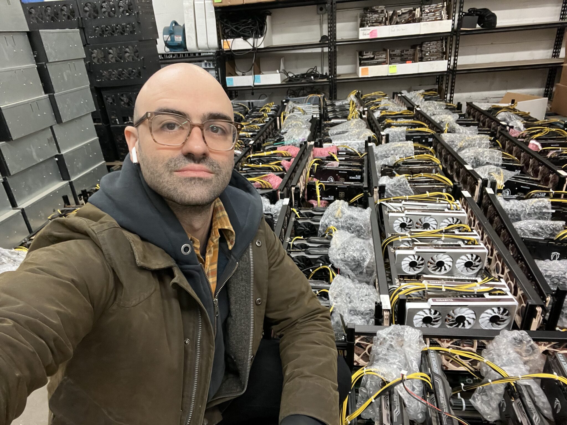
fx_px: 377
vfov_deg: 58.9
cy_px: 212
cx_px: 284
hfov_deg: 73.9
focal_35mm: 23
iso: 320
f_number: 2.2
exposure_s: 1/40
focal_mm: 2.71
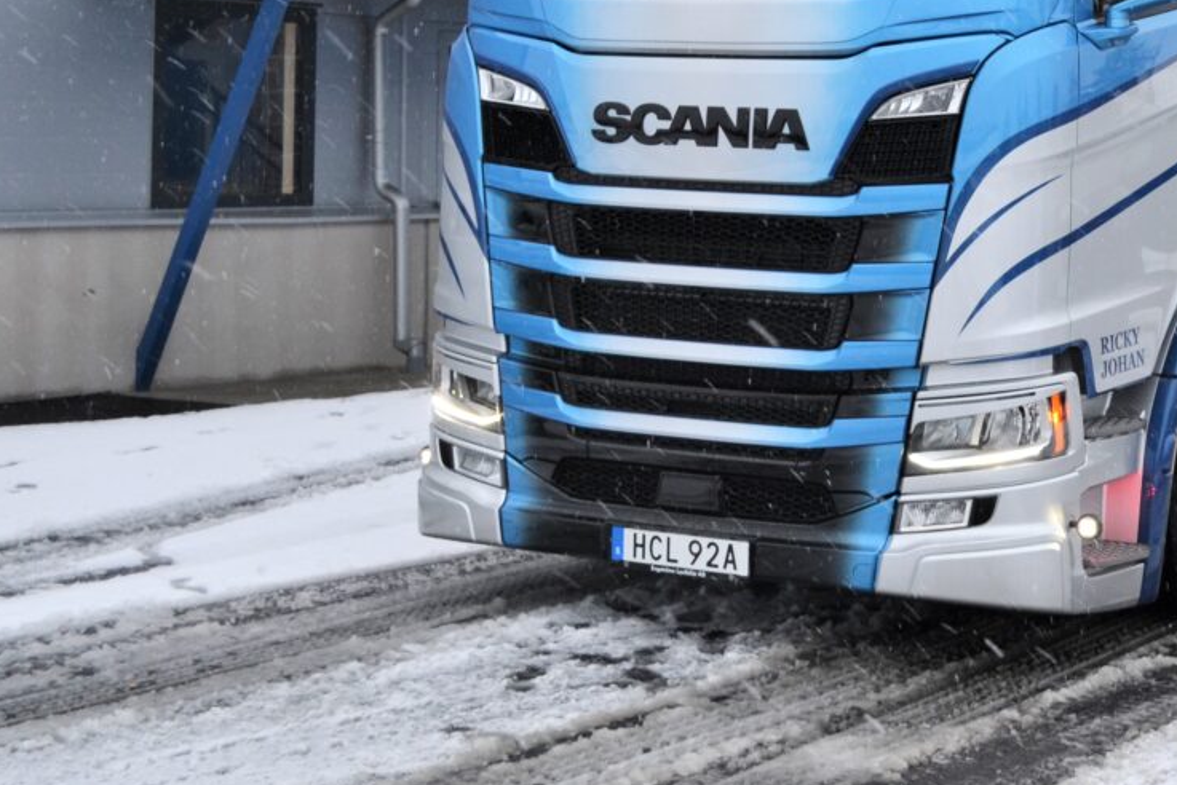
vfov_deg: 17.7
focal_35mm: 75
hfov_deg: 26.0
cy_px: -11
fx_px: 2453
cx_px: 1091
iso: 400
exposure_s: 1/100
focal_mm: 24
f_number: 5
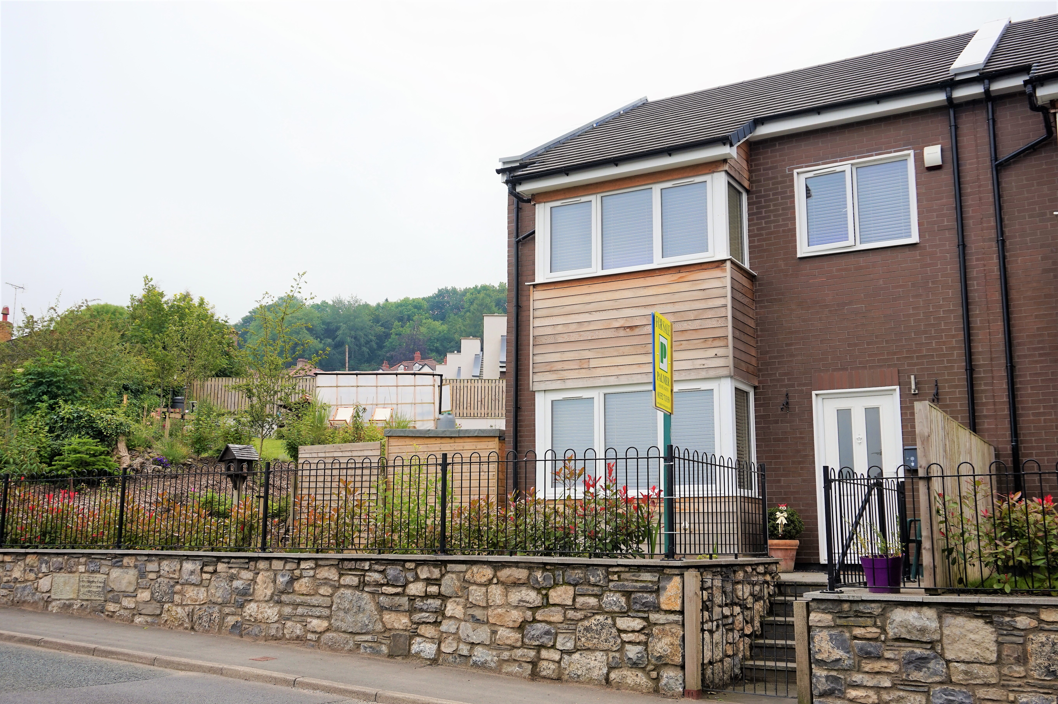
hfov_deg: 53.2
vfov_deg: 36.8
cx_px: 529
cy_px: 352
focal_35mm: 36
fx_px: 1057
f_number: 5.6
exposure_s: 1/500
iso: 100
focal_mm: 24
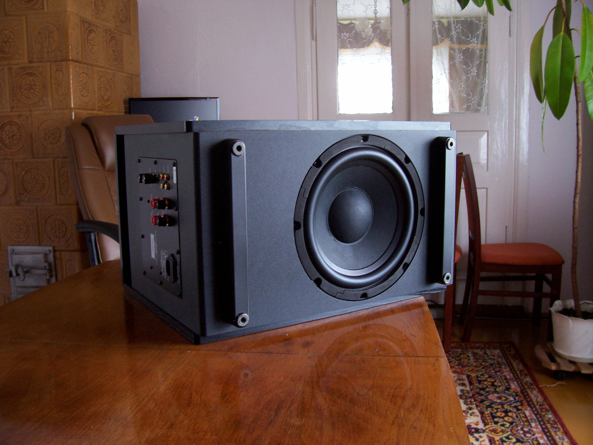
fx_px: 582
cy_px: 222
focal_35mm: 34
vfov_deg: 41.8
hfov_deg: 54.0
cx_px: 296
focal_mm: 5.6
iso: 160
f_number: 2.7
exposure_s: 1/8
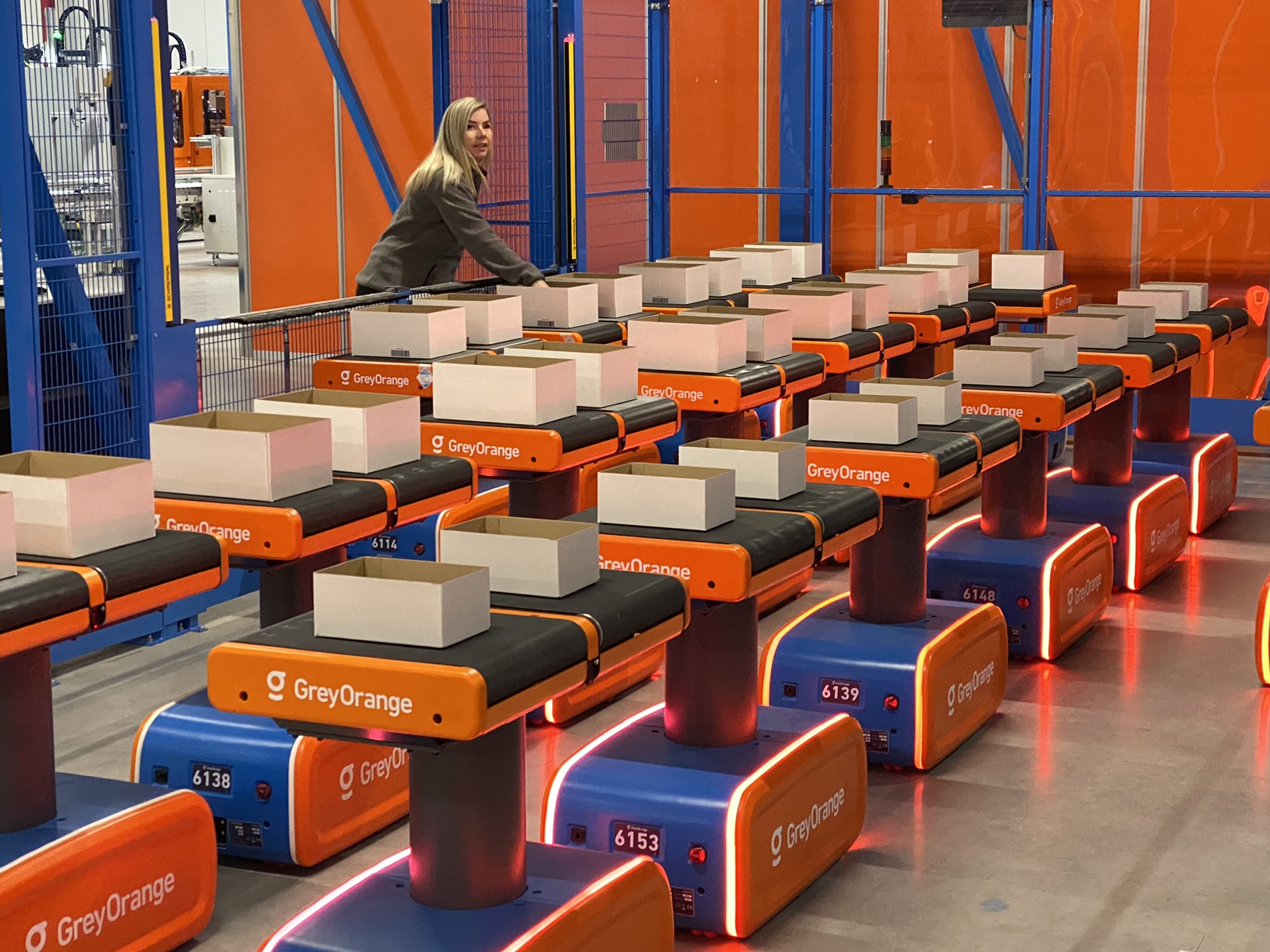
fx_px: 2238
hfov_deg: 31.7
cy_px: 446
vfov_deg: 24.0
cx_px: 664
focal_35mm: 61
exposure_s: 1/50
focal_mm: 6
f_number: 2
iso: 400
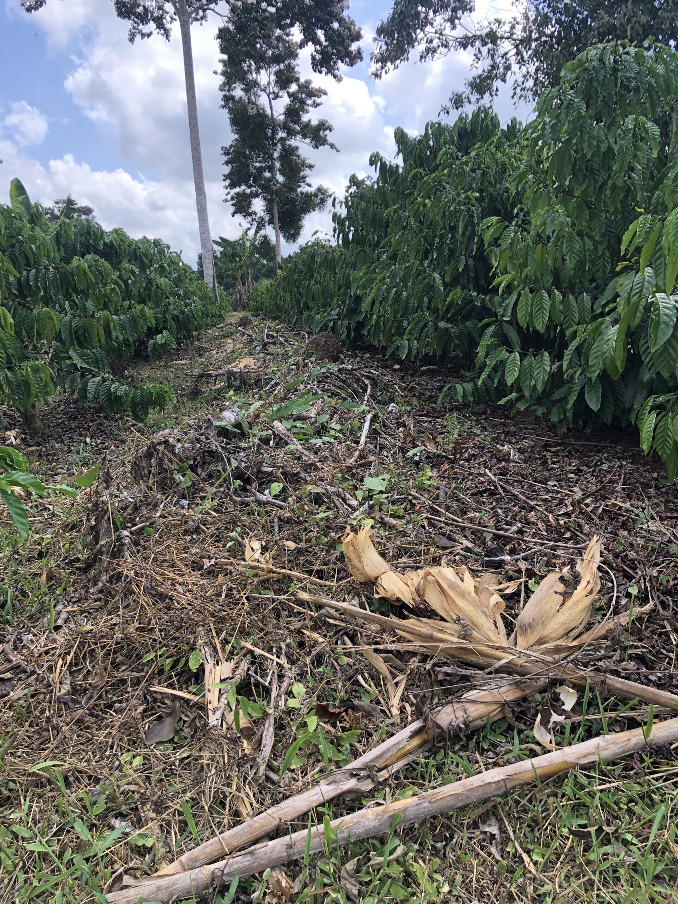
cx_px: 339
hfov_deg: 49.7
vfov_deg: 63.4
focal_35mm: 28
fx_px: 731
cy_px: 452
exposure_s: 1/500
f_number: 1.8
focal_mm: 4
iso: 20
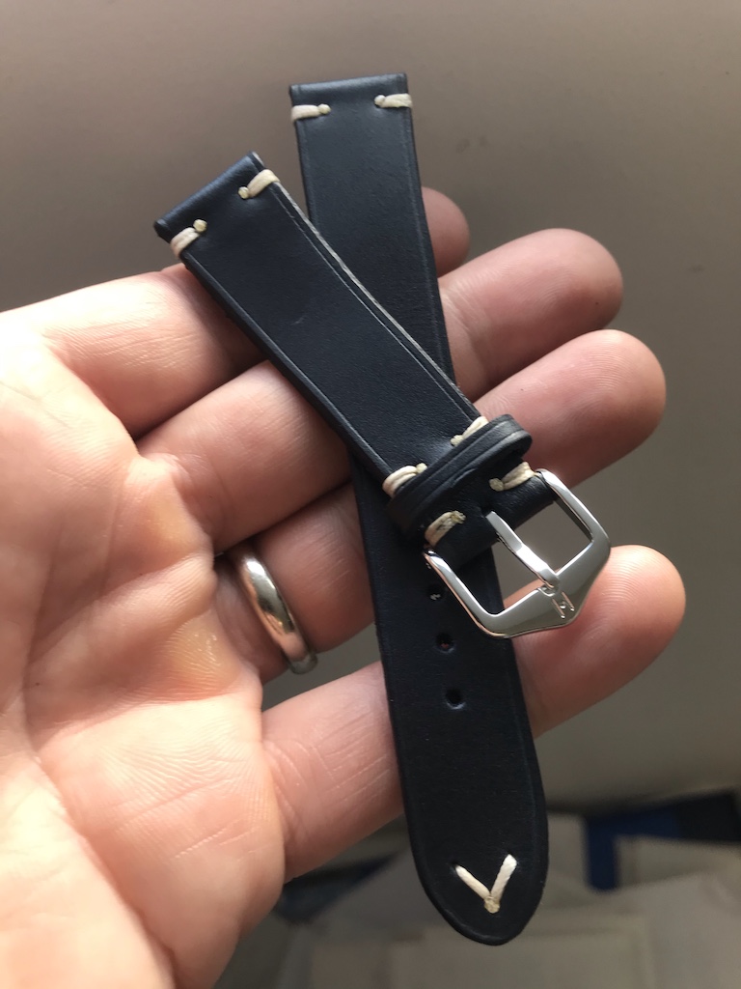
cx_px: 370
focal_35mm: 28
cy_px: 494
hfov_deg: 49.7
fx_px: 799
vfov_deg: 63.4
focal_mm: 3.99
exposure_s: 1/60
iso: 32
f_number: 1.8
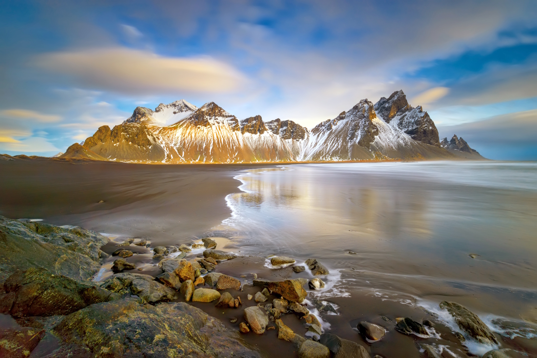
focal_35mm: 16
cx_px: 268
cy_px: 179
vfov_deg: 73.8
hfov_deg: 96.7
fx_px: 239
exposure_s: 25
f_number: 13
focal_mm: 16
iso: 100
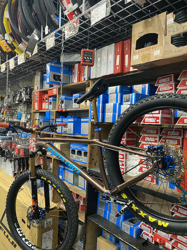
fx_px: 187
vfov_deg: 67.3
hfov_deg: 53.1
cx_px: 94
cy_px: 125
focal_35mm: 26
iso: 250
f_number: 1.8
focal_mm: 4.25
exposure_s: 1/60
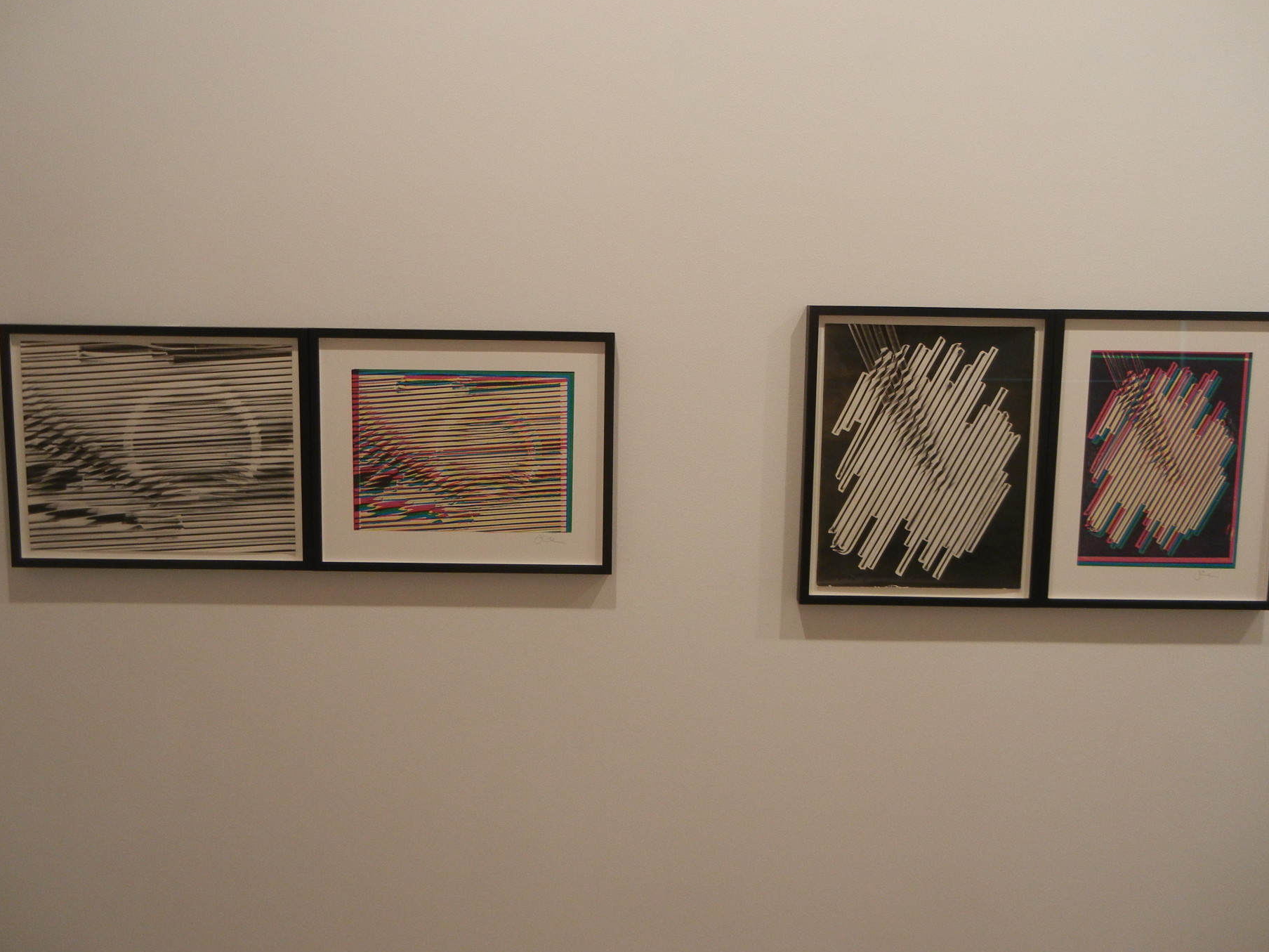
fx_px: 1246
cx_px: 640
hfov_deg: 54.0
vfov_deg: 41.8
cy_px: 462
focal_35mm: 34
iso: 226
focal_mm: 5.4
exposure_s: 1/30
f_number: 3.5
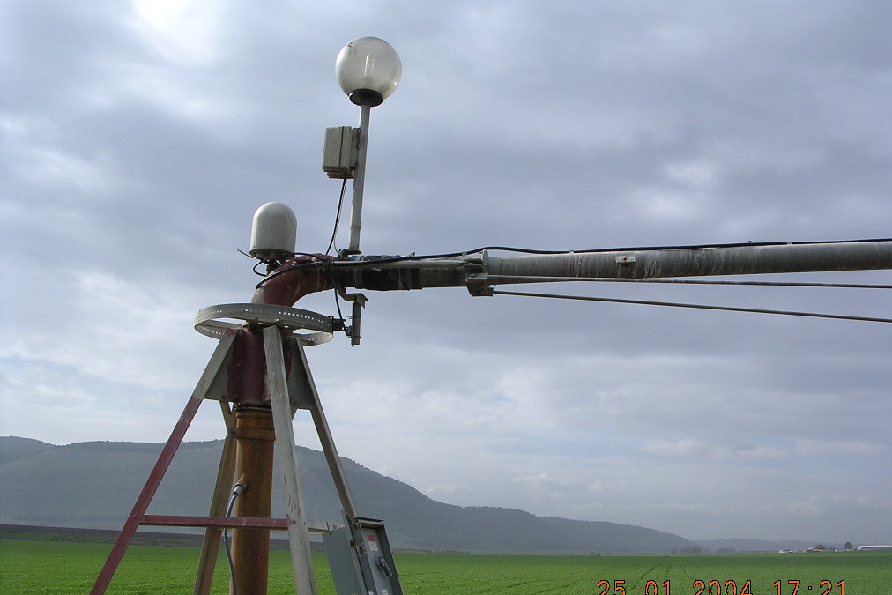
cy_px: 324
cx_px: 450
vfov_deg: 33.4
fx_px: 991
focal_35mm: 40
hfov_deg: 48.5
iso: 100
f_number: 5.6
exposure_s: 1/423
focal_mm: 5.8
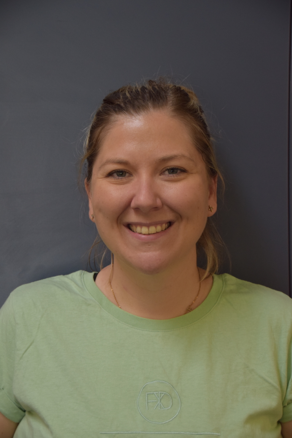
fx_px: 949
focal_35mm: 78
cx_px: 146
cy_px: 219
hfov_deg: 17.5
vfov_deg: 26.0
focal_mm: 52
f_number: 4.8
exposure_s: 1/30
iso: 720
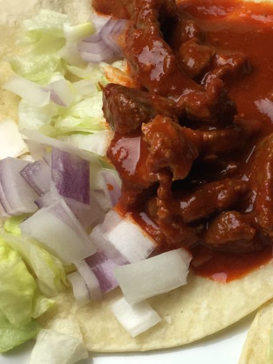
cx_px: 319
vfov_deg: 24.1
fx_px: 851
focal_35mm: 81
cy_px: 213
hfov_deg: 17.4
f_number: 2.2
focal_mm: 4.15
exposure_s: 1/120
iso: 40
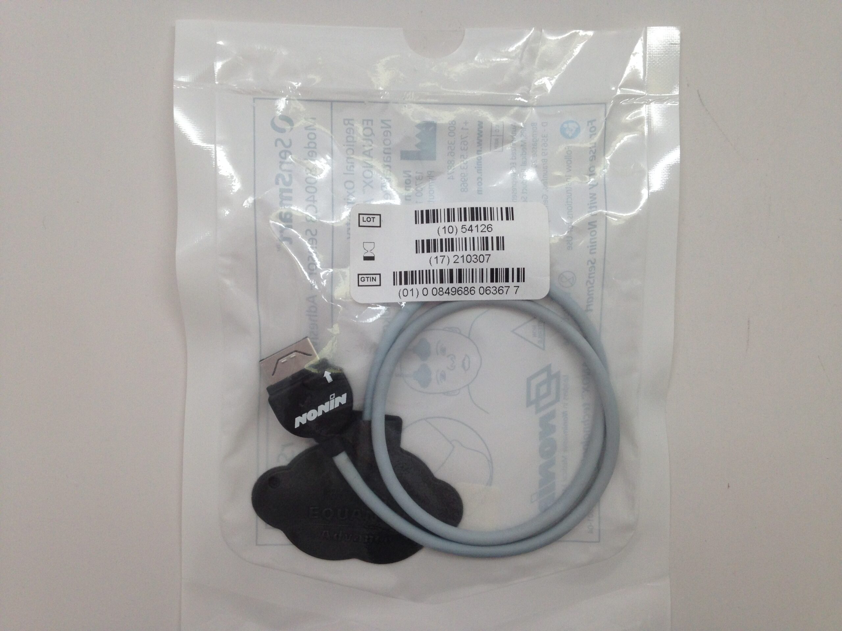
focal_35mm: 33
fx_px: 803
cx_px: 421
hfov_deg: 55.4
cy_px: 316
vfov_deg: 42.9
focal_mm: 4.12
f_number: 2.4
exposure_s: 1/120
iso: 80
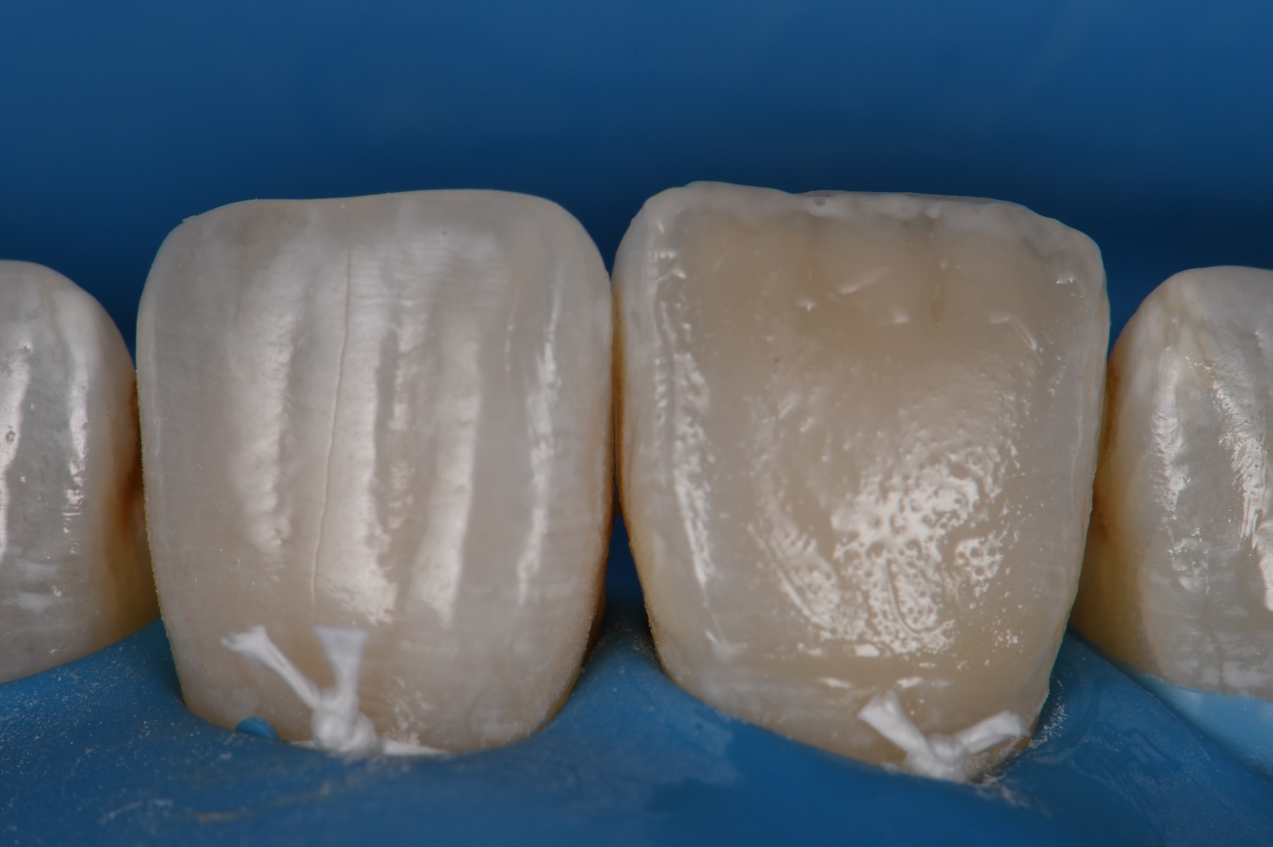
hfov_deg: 13.1
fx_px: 5549
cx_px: 636
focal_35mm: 157
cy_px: 424
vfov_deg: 8.7
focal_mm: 105
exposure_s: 1/160
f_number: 32
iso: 200
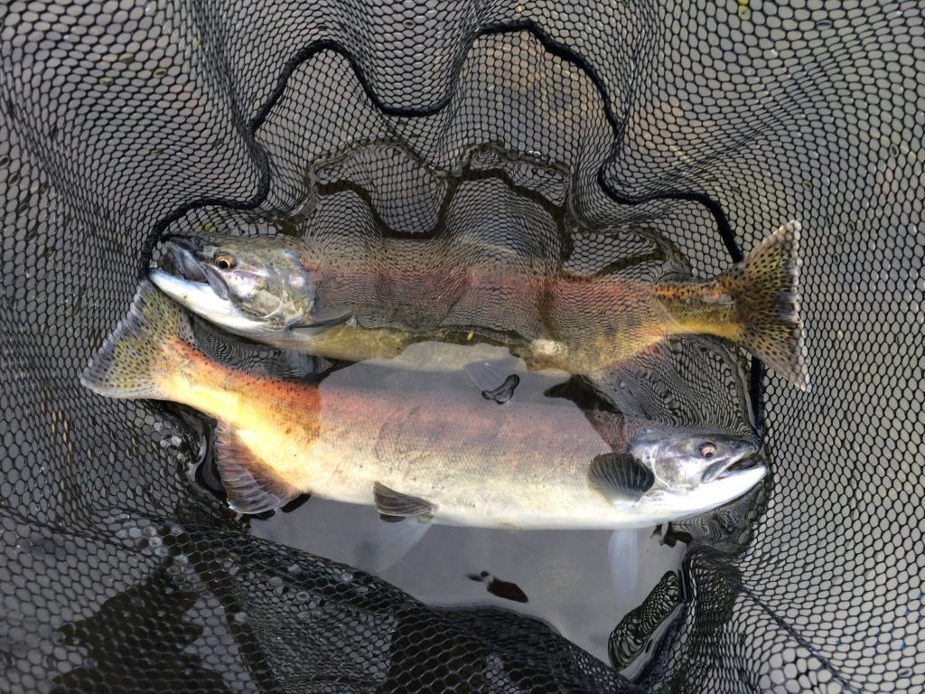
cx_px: 462
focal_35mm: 30
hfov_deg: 60.0
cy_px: 347
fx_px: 802
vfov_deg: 46.8
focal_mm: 4.12
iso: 32
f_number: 2.2
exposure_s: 1/120
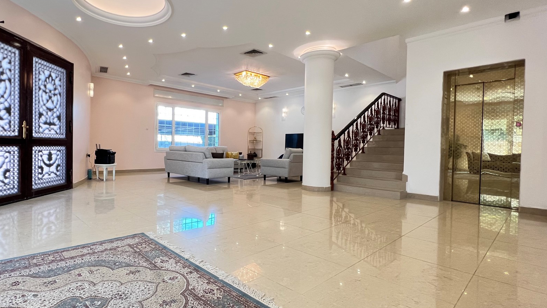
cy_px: 150
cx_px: 215
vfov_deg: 61.0
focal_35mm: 18
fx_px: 261
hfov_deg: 91.3
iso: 200
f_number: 1.8
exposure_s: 1/100
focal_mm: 1.57
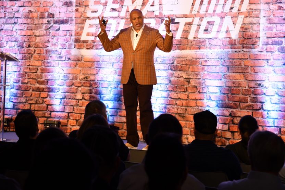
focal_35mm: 96
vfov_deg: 14.2
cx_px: 118
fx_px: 760
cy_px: 75
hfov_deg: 21.2
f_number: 5
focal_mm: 52
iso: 1000
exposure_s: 1/100
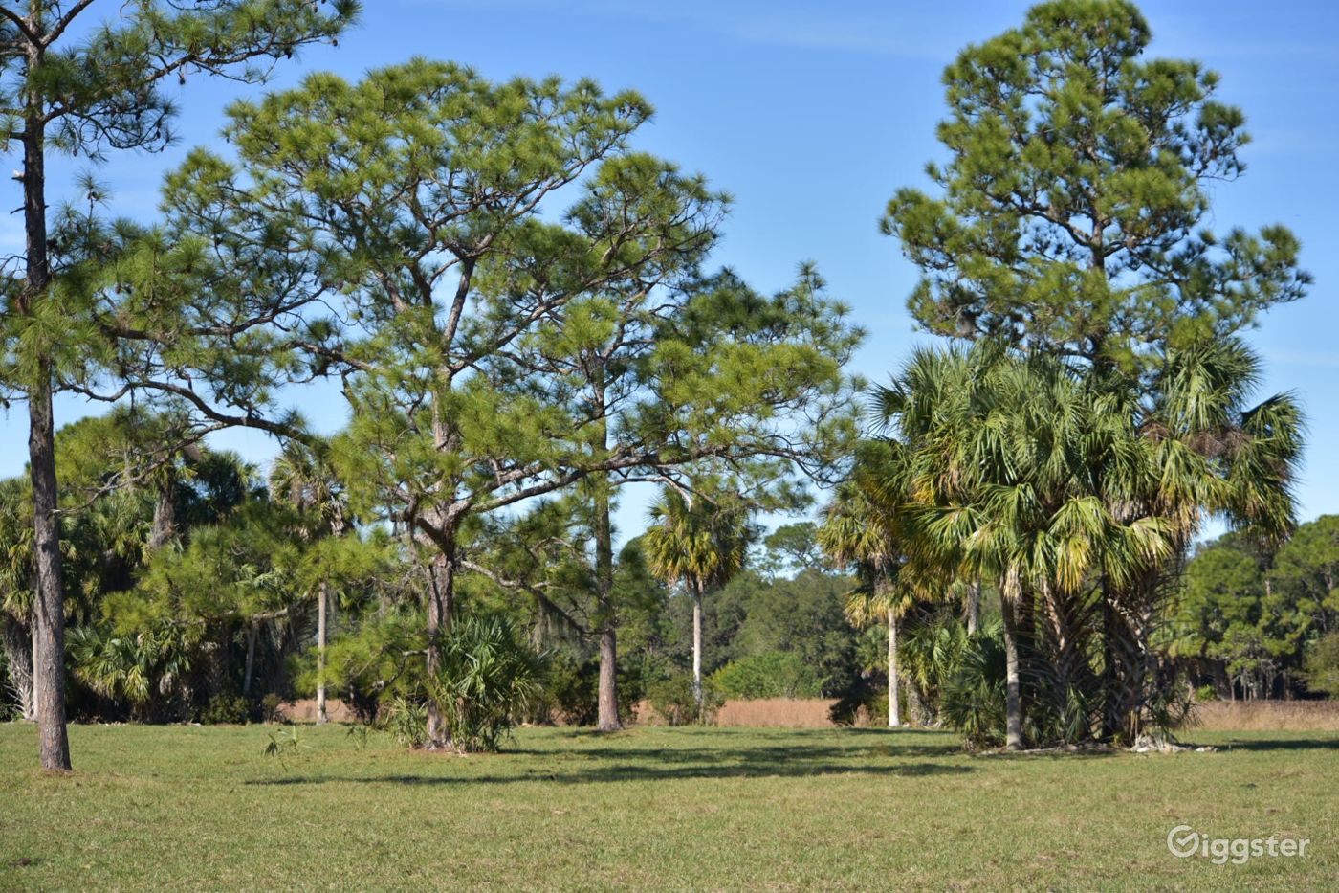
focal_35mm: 82
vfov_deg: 16.5
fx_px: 3068
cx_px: 670
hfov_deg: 24.6
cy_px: 446
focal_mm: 55
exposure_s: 1/640
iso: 100
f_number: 4.5
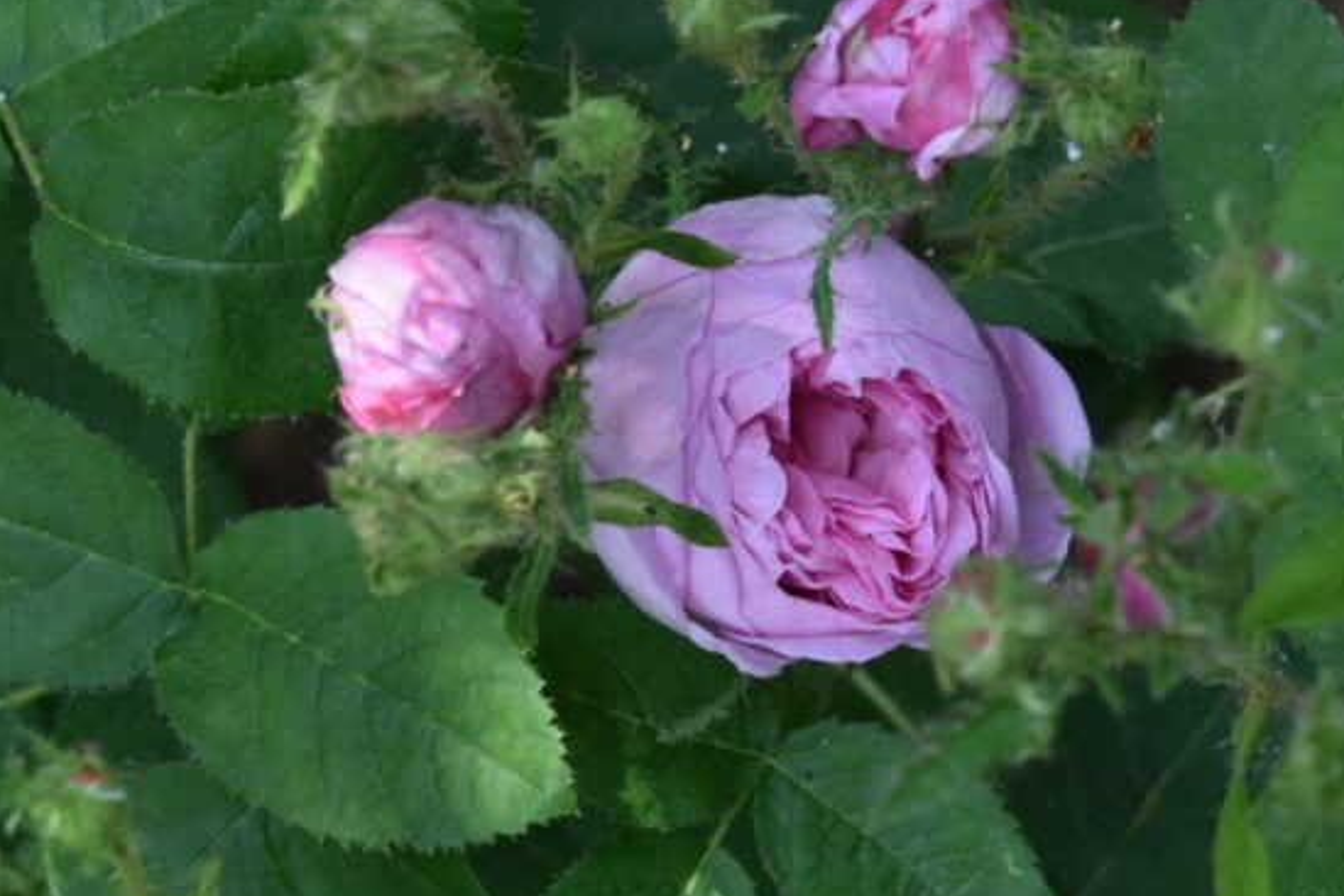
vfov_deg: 10.9
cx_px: 813
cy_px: 455
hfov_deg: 16.2
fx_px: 4704
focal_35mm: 126
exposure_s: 1/125
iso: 400
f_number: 8
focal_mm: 60
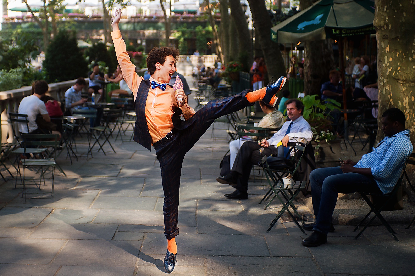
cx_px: 208
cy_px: 138
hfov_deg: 33.4
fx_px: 691
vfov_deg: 22.6
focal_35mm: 60
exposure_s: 1/640
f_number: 2.8
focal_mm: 60
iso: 400
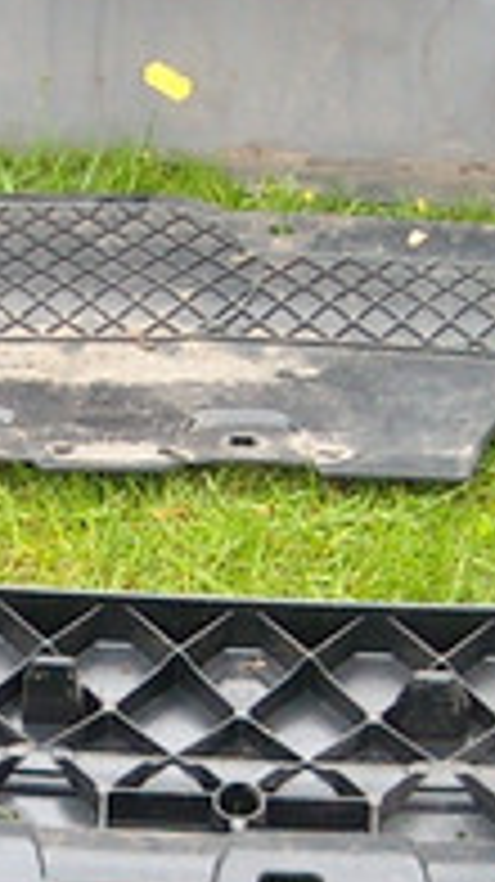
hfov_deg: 5.8
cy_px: 688
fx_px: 4862
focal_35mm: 208
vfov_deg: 10.3
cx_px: -25
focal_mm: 5.7
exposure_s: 1/57
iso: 64
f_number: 2.8
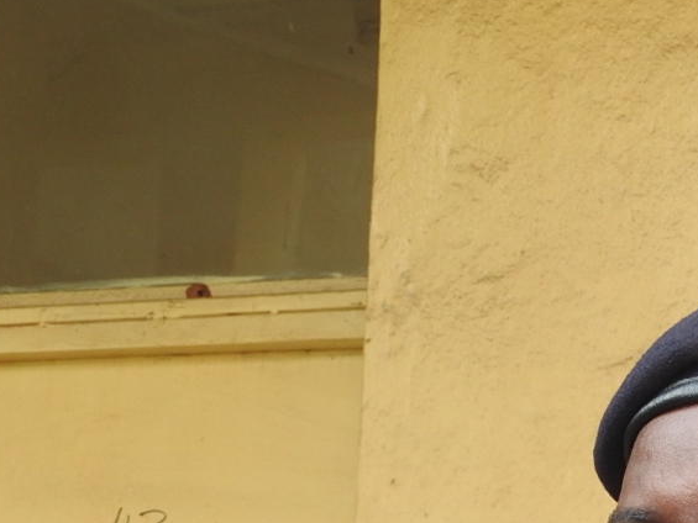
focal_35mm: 170
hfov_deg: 11.5
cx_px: 736
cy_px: 723
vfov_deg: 8.6
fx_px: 3429
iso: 100
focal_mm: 10.7
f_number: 4.2
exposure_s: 1/80
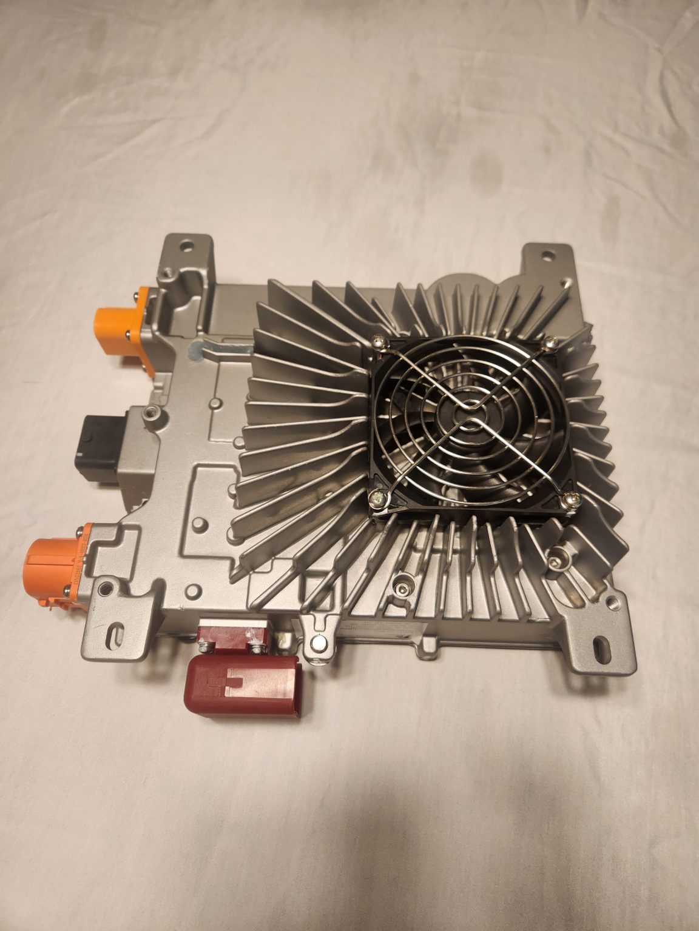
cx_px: 350
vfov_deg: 73.9
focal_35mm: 23
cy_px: 466
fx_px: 619
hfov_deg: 58.9
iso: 160
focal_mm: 5.4
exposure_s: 1/120
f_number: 1.8
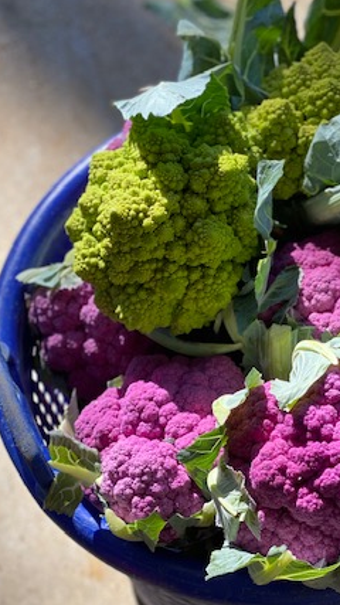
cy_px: 358
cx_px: 279
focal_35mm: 85
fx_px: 1363
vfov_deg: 25.0
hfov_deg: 14.1
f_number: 2
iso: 20
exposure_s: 1/271
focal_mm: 6
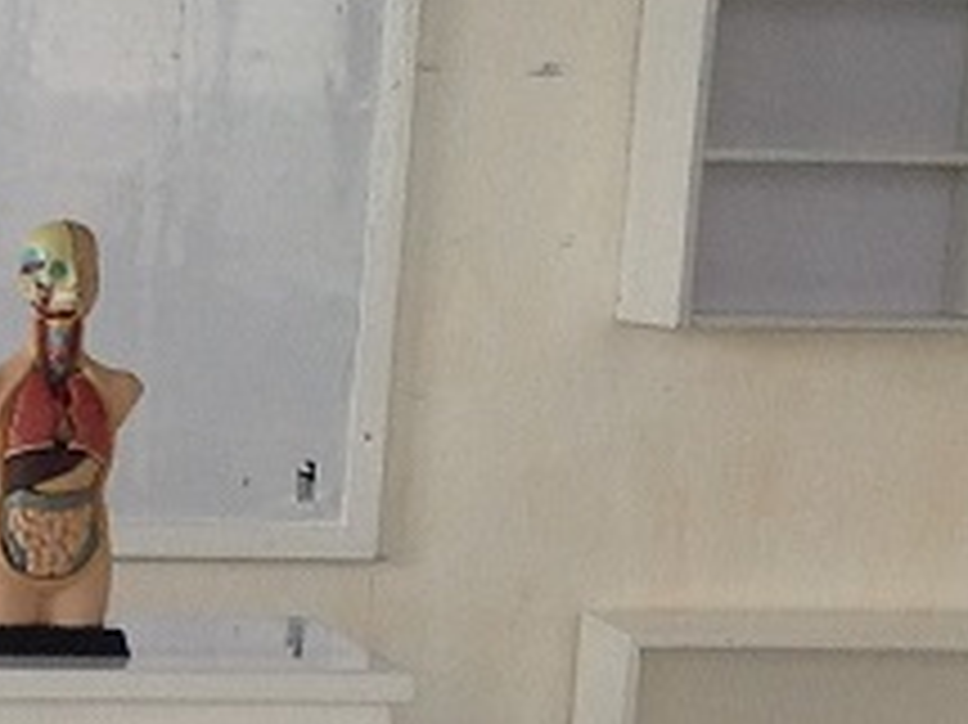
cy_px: 1016
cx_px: -477
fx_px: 4276
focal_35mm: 153
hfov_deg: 12.3
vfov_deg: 9.5
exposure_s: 1/120
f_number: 2.4
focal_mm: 4.28
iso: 100
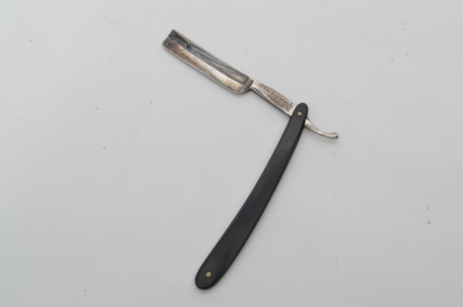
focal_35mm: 45
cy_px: 154
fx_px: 578
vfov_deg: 29.7
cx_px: 232
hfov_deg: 43.7
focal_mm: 30
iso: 250
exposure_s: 1/125
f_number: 6.7
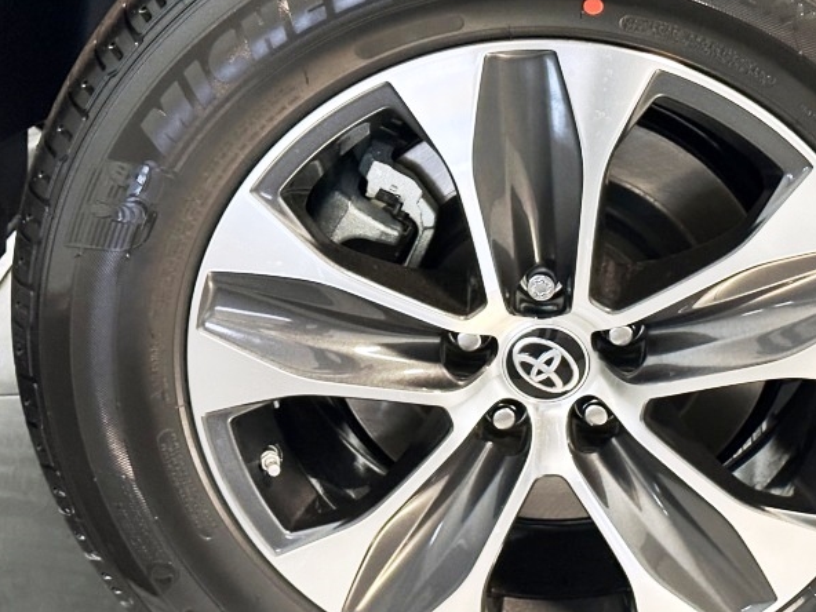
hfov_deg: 23.4
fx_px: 1957
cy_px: 329
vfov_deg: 17.8
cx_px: 582
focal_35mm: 83
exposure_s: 1/30
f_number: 1.78
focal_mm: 6.86
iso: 640
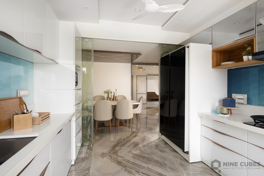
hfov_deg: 81.2
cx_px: 132
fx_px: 154
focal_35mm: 21
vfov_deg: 59.5
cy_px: 88
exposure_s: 1/320
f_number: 8
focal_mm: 21
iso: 400
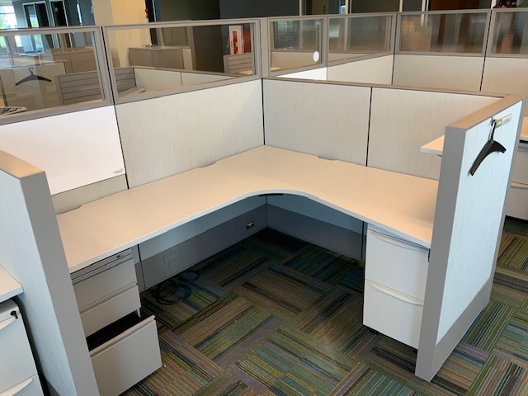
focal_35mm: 29
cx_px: 264
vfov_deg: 48.2
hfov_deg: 61.7
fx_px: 442
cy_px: 198
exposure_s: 1/60
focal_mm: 3
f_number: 1.8
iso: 50
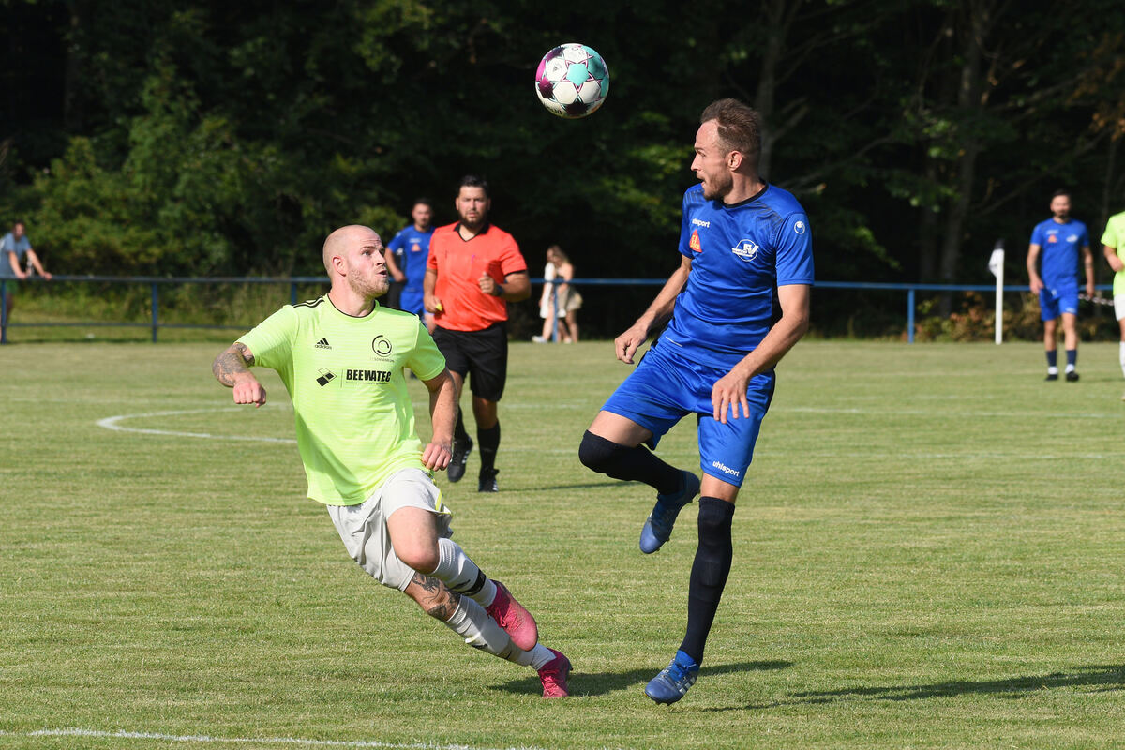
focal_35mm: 200
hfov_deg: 10.3
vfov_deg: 6.9
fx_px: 6250
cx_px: 562
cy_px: 375
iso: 450
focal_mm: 200
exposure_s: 1/1250
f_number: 8
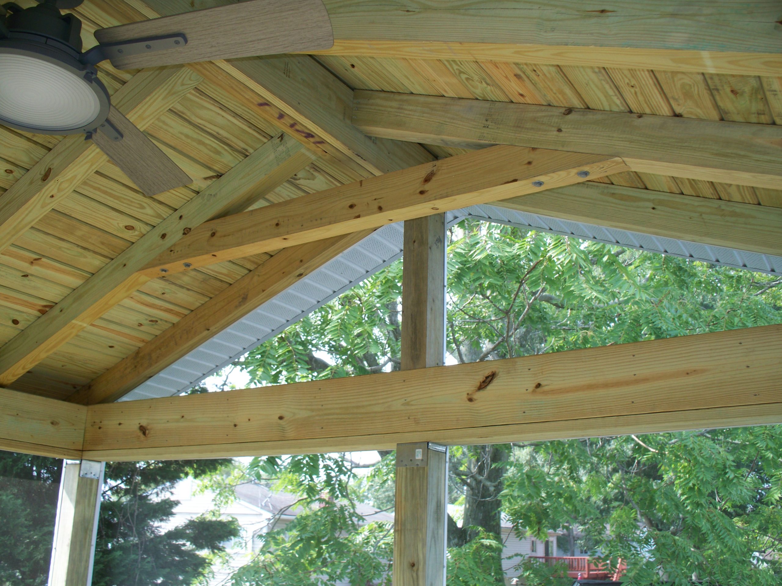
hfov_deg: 51.4
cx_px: 391
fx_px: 813
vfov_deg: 39.7
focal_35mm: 36
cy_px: 293
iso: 64
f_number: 2.8
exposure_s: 1/60
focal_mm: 7.54
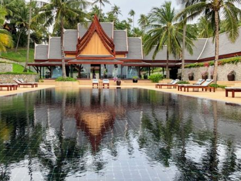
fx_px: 258
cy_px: 87
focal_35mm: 37
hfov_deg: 49.7
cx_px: 92
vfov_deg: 38.7
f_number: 1.8
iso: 25
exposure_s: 1/120
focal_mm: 4
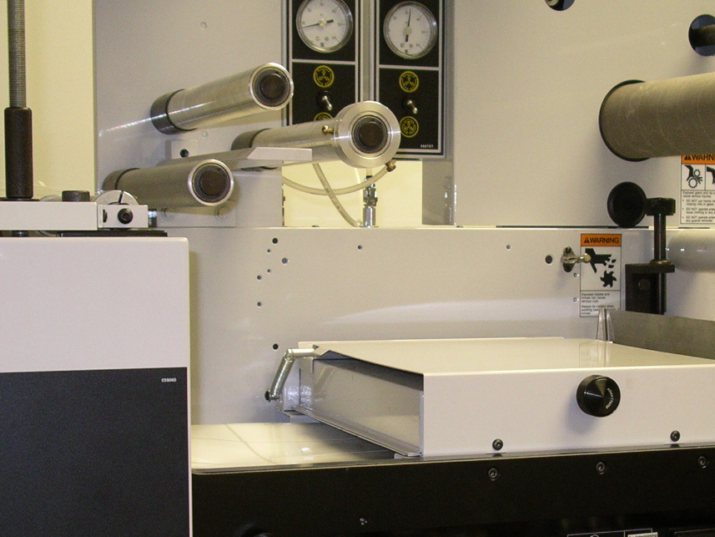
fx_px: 1735
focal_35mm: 84
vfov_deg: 17.5
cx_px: 443
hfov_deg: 23.2
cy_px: 416
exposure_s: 1/42
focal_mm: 9.3
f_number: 3
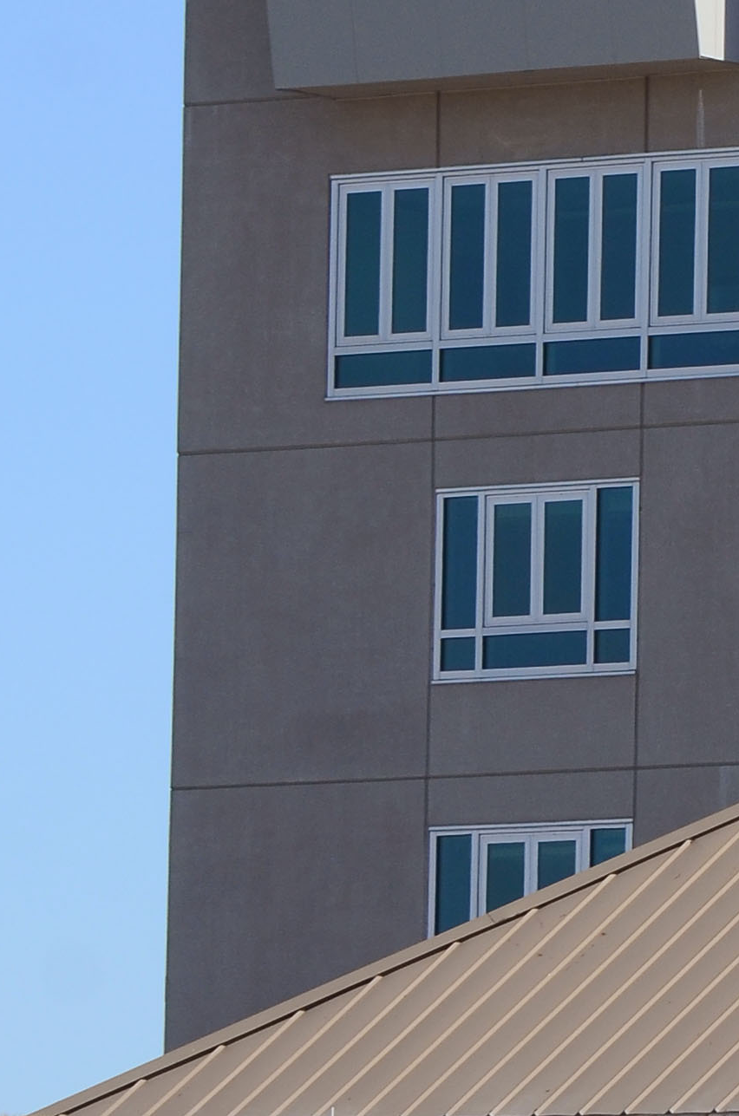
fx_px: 14573
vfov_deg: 4.4
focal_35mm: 471
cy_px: 583
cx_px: 1135
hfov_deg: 2.9
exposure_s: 1/400
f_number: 10
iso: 200
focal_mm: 82
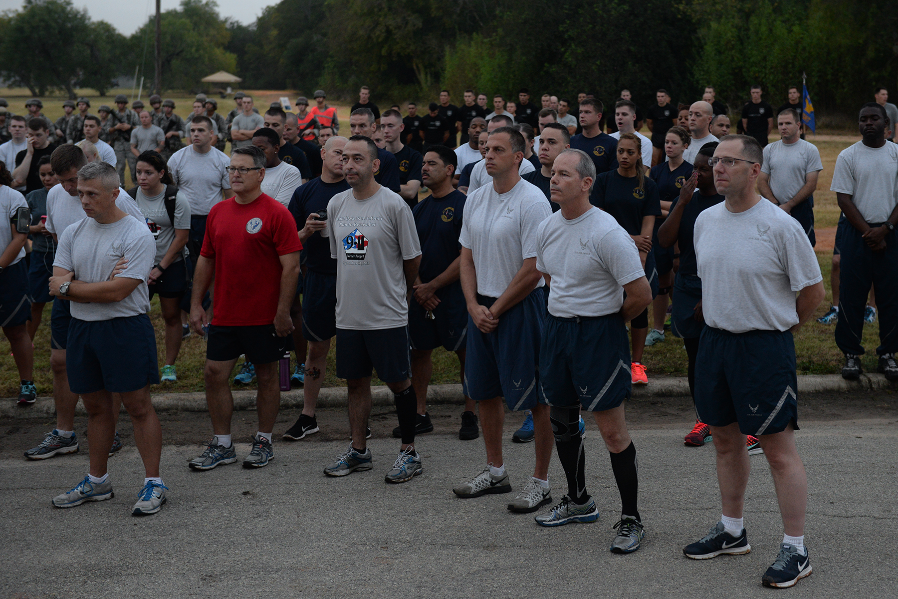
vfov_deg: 27.0
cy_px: 300
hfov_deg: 39.6
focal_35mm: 50
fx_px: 1247
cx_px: 449
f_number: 4
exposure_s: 1/125
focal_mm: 50
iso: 1600
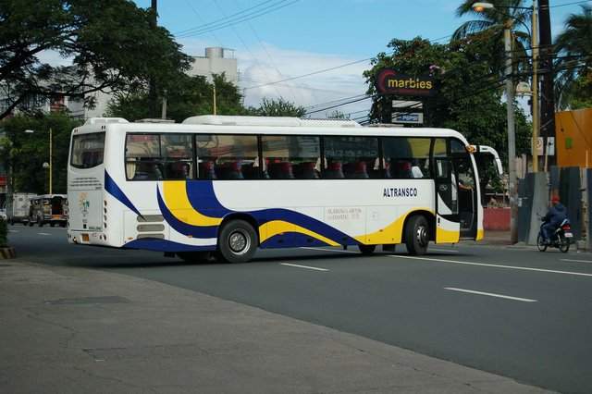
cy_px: 197
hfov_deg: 24.6
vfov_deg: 16.5
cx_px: 296
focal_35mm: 82
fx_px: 1356
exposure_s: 1/1000
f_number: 5.6
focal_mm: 55
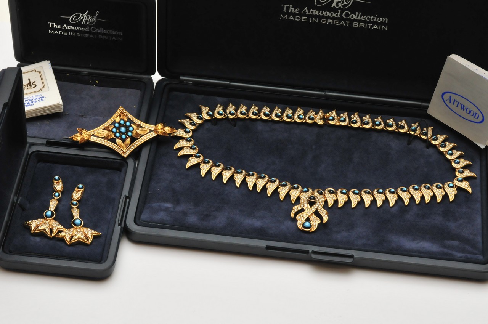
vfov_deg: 15.1
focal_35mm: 90
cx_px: 244
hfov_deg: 22.6
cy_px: 162
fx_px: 1218
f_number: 16
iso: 1000
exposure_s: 1/80
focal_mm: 60
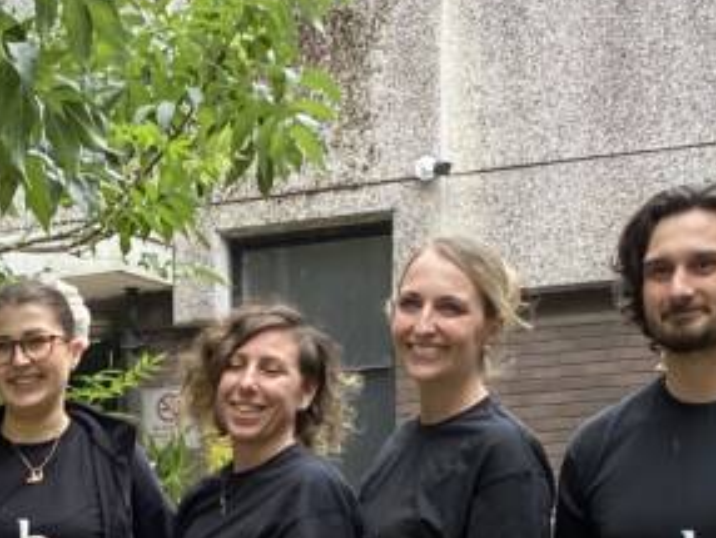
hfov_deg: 17.4
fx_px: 2256
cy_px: 811
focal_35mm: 109
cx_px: -80
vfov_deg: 12.9
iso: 40
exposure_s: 1/121
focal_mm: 4.25
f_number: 1.8
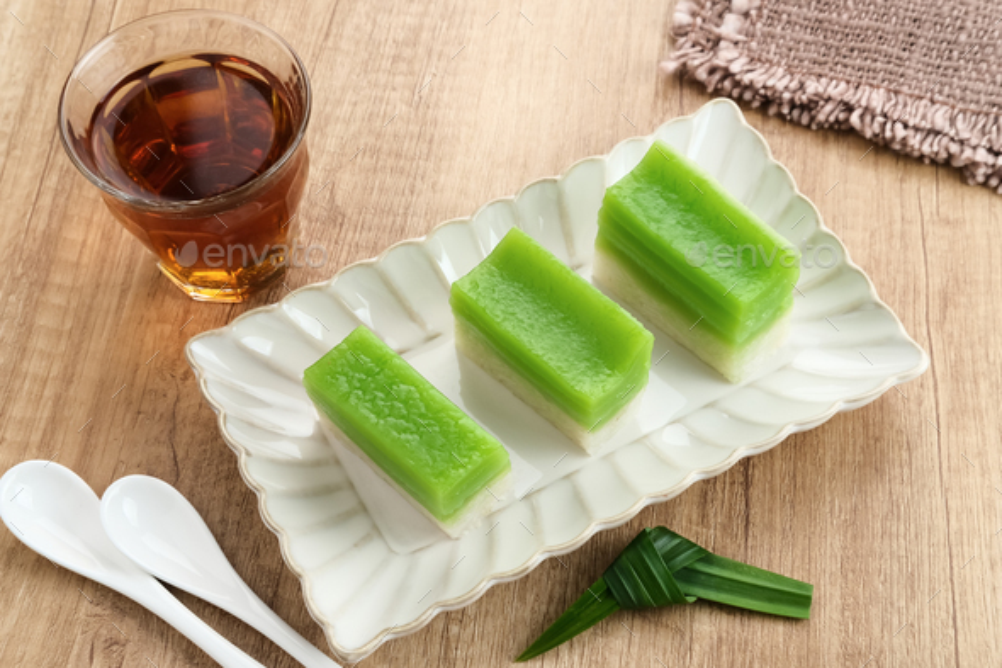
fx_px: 1475
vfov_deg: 25.5
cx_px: 501
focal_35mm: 53
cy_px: 334
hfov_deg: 37.5
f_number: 11
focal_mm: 35
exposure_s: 1/100
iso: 400
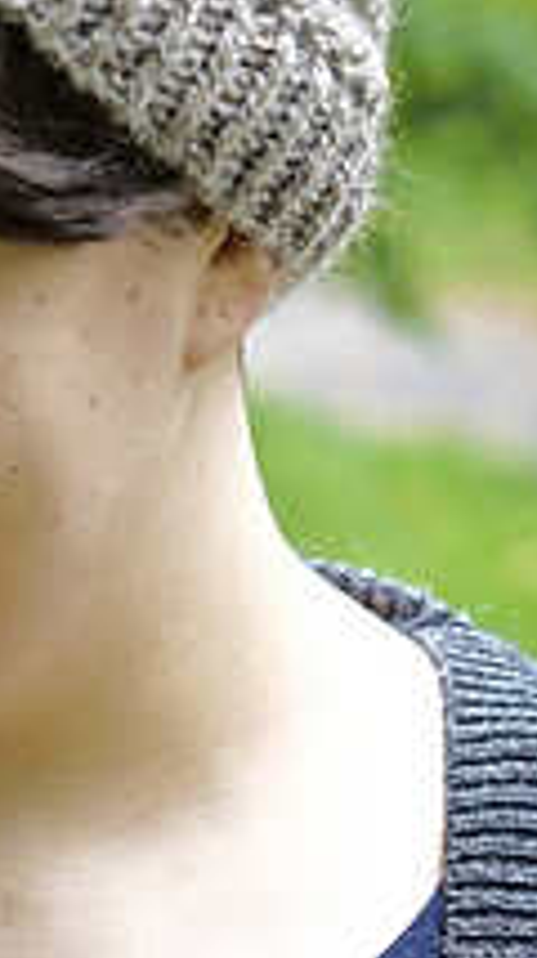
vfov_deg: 9.2
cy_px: 676
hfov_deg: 5.1
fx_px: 5963
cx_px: -282
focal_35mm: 235
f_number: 4
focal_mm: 50
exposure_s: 1/160
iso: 640
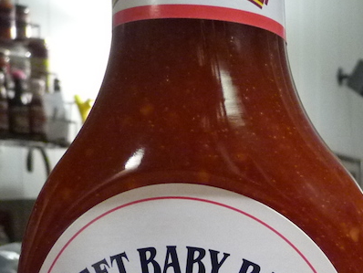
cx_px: 458
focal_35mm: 72
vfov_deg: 19.2
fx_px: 755
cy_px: 338
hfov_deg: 24.1
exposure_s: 1/13
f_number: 3.3
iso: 400
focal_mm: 4.7
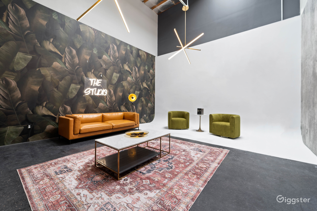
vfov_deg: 81.2
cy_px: 106
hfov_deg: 104.3
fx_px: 123
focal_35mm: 14
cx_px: 158
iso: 64
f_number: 6.3
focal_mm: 14
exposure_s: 1/2.5
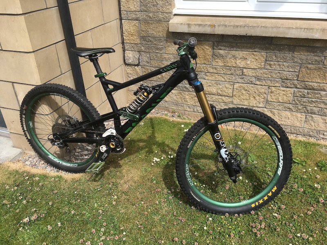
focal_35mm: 29
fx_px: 274
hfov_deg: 61.7
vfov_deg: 48.2
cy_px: 122
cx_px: 164
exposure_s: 1/1054
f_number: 2.2
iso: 25
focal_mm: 4.15
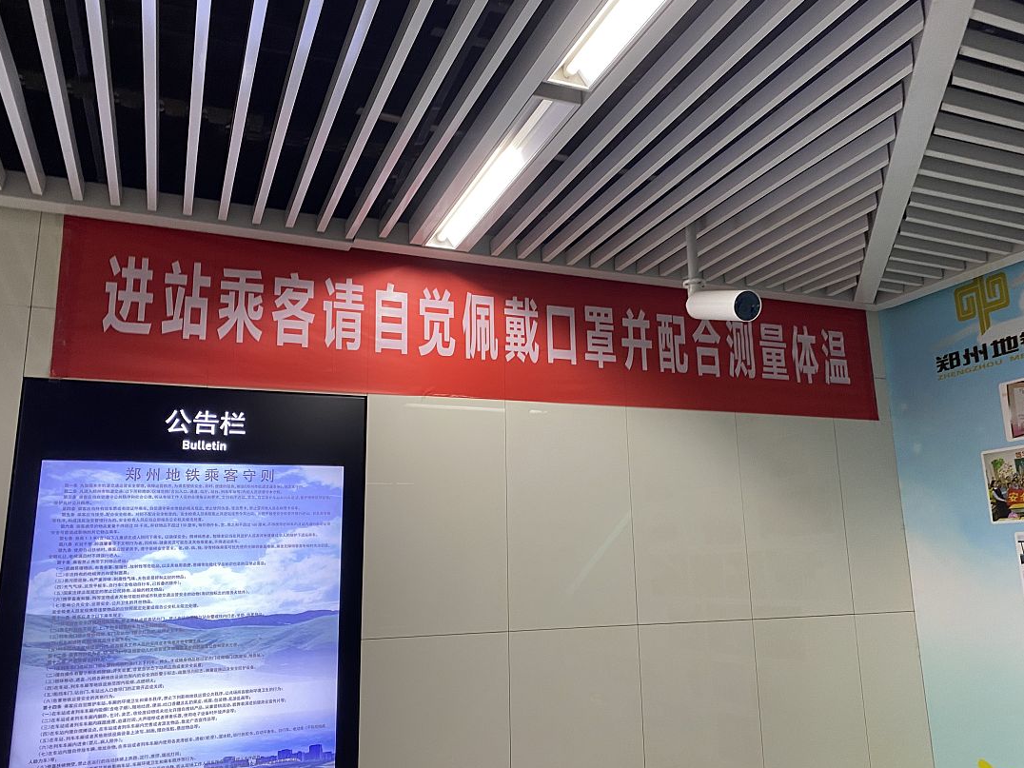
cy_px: 383
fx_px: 858
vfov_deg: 48.2
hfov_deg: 61.6
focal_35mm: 29
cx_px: 551
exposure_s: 1/50
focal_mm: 4.25
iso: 80
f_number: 1.8
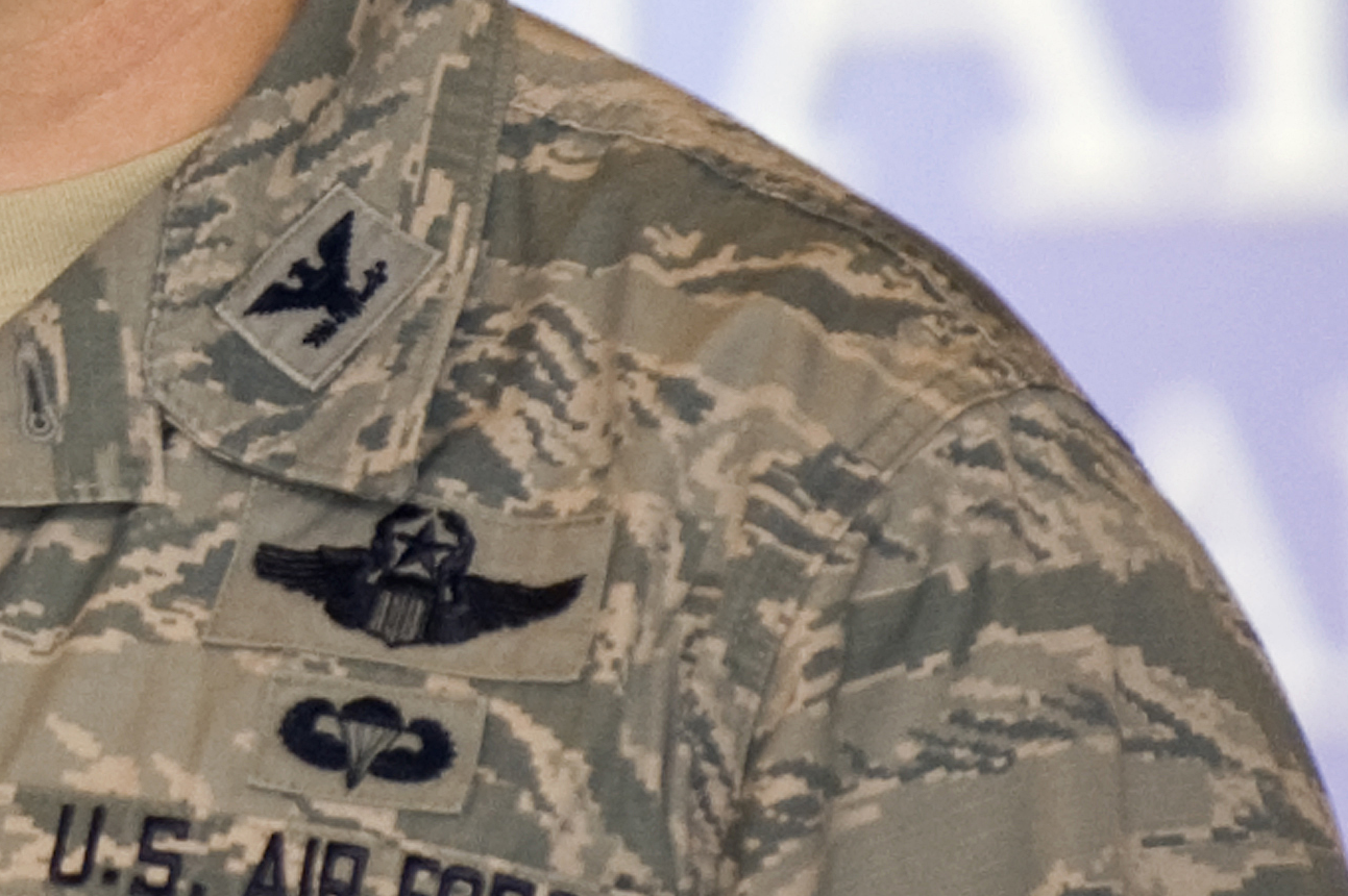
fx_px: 21551
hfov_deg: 3.6
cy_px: -109
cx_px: -515
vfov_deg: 2.4
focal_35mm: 576
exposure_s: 1/100
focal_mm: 175
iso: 800
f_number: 2.8
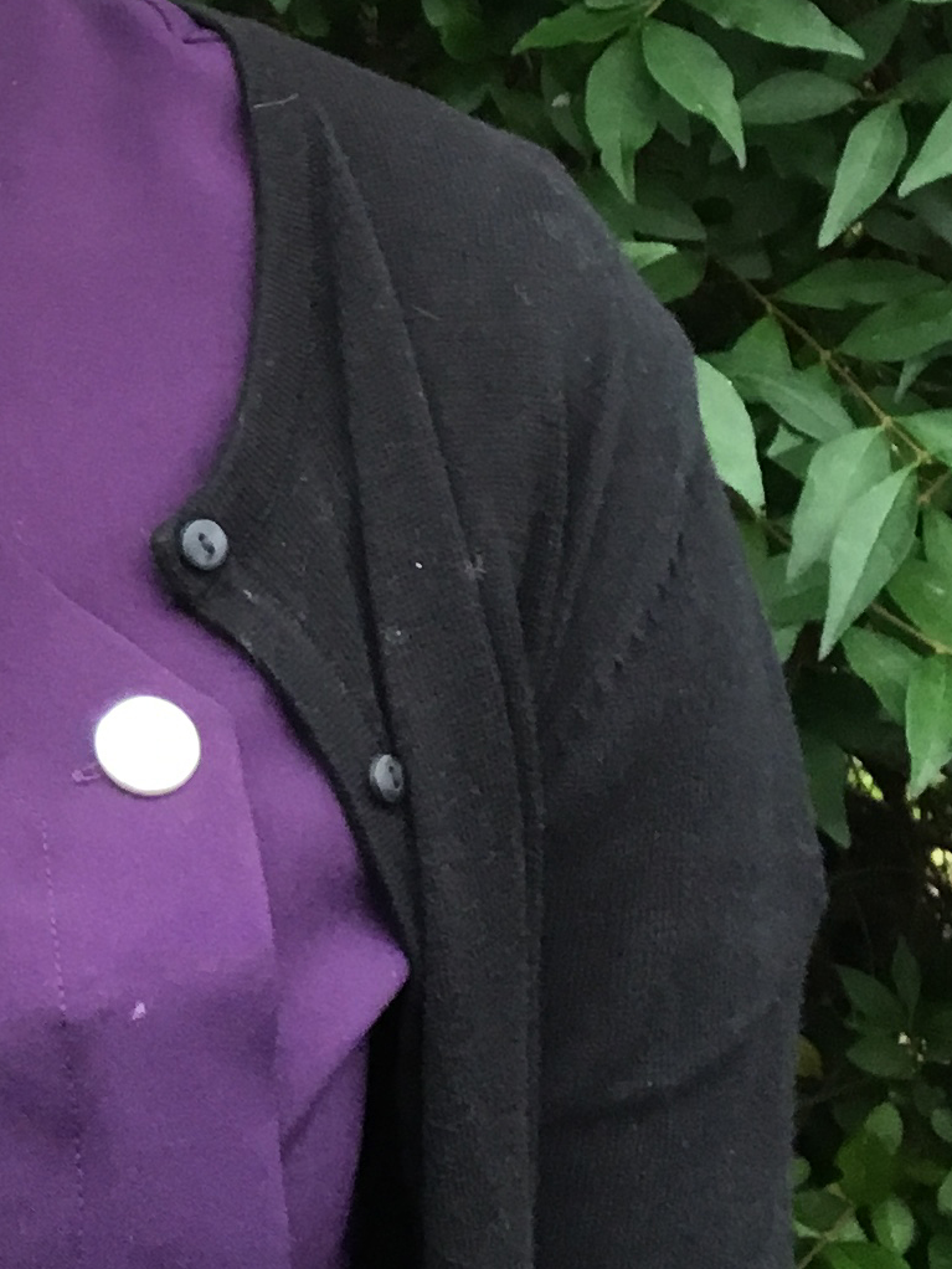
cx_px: -271
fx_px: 3629
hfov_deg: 14.4
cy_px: 322
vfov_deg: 19.7
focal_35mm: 99
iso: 32
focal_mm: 3.3
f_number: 2.4
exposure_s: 1/33
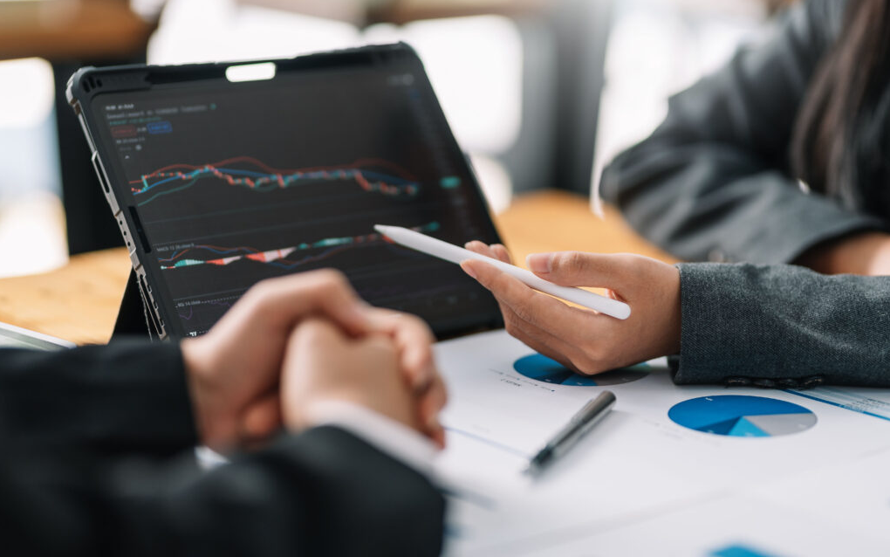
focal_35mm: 87
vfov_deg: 15.0
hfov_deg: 23.8
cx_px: 445
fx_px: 2111
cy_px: 269
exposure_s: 1/320
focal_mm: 85
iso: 200
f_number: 1.6
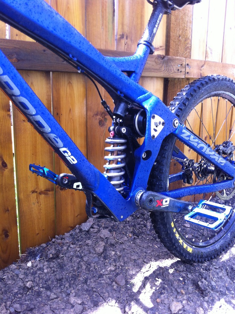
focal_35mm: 35
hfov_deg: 40.6
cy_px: 157
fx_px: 317
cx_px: 118
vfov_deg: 52.7
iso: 80
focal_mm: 3.85
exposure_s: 1/120
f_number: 2.8
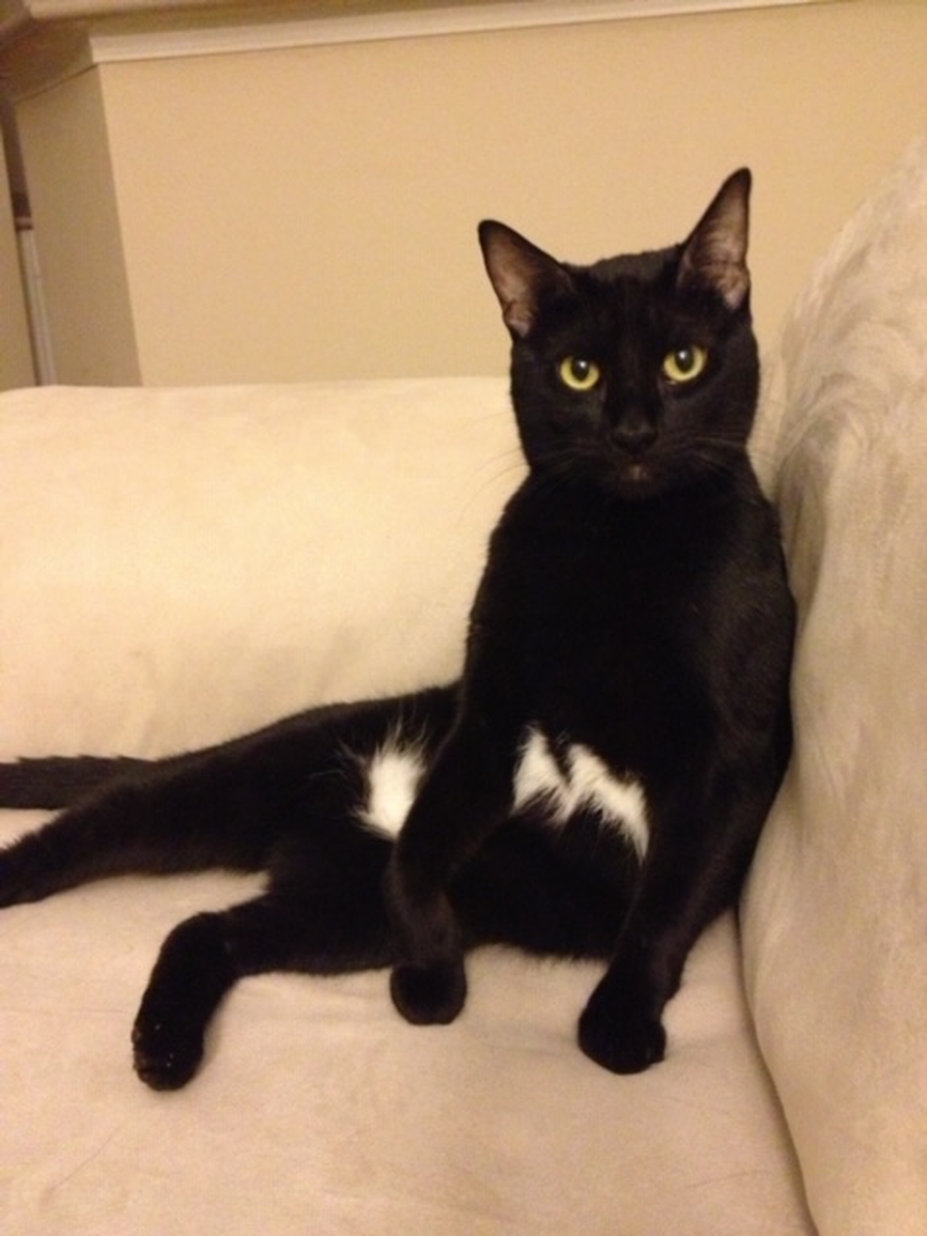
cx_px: 464
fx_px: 1250
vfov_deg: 52.6
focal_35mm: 35
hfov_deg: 40.7
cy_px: 618
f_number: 2.4
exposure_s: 1/15
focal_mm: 4.28
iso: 800
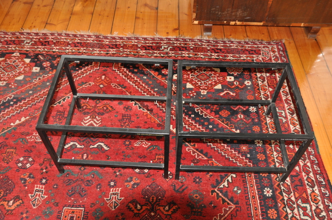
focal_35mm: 34
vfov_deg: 38.3
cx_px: 166
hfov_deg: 55.1
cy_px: 110
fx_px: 318
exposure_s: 1/60
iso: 800
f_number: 2.8
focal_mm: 23
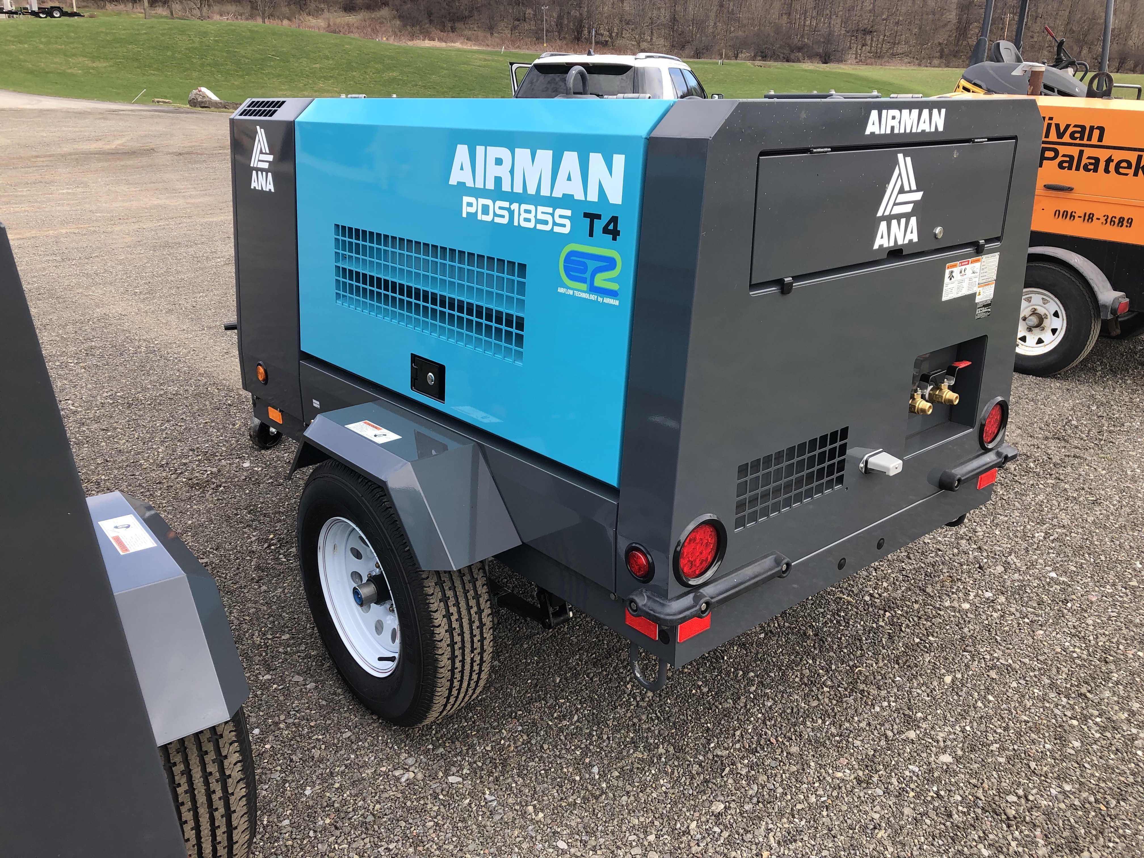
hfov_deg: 63.4
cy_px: 429
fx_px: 925
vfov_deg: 49.7
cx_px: 572
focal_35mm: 28
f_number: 1.8
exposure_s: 1/333
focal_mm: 3.99
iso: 20
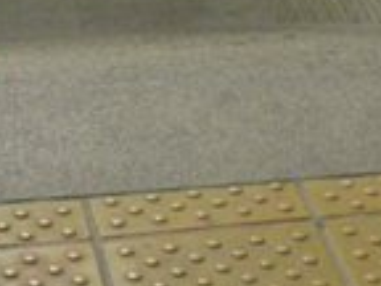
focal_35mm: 169
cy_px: -124
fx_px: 1860
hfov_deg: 11.6
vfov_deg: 8.6
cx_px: 71
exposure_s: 1/8
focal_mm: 6.3
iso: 284
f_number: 3.5
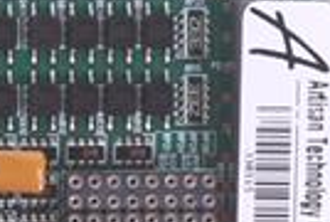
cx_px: -246
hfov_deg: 13.8
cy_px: 360
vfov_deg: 9.9
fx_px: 1231
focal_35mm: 134
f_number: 14
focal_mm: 20
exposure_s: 1/200
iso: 200
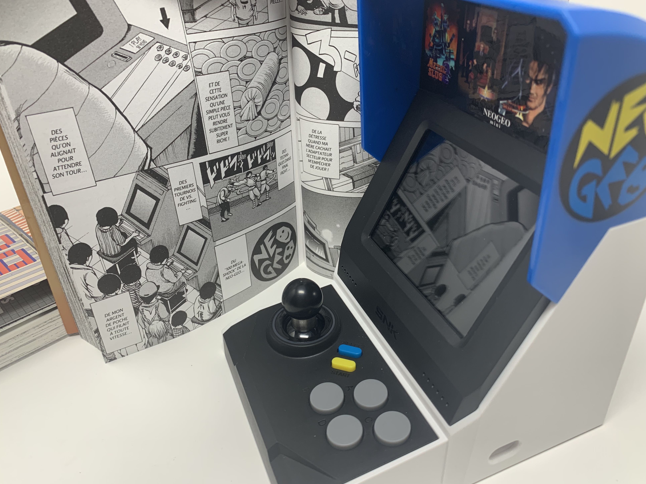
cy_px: 241
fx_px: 504
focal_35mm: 27
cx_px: 331
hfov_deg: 65.3
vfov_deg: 51.4
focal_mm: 4.25
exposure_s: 1/103
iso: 100
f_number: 1.8
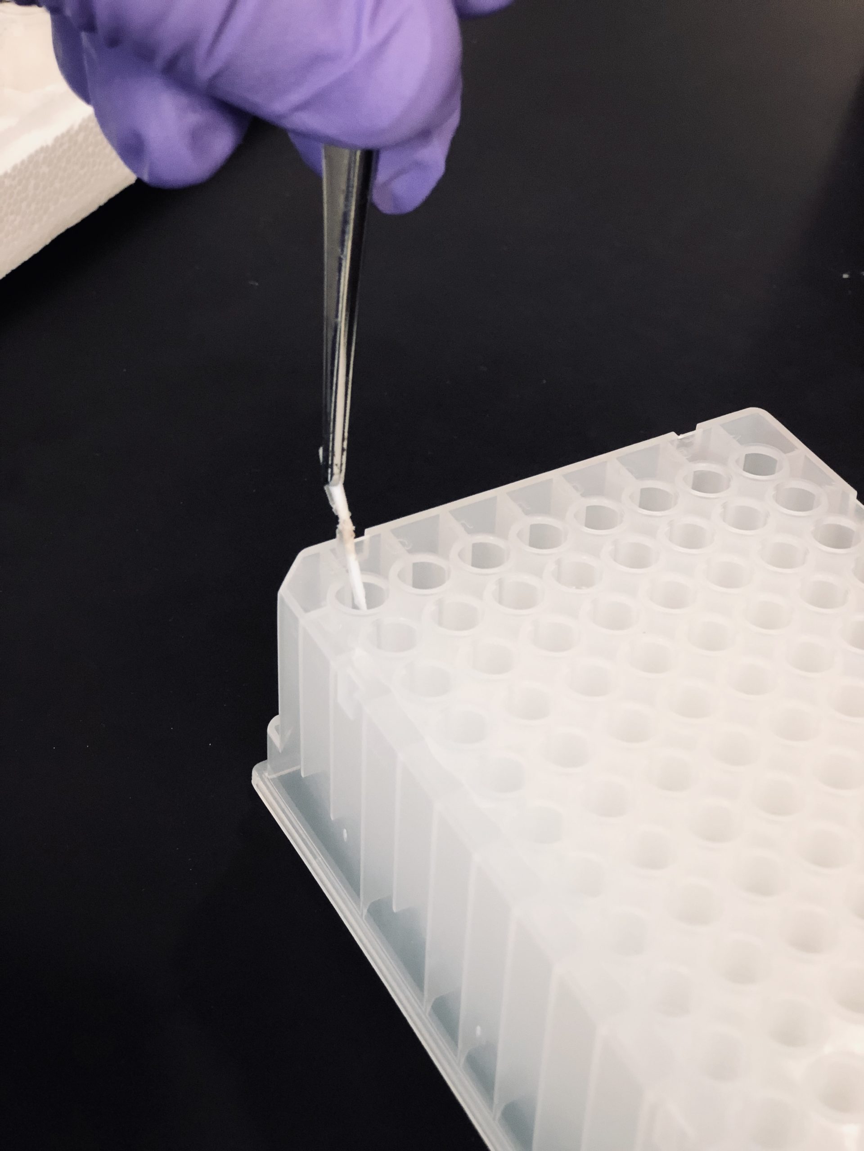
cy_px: 576
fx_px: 1897
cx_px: 432
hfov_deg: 25.7
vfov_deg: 33.8
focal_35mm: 57
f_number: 2.8
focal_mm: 6.6
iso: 100
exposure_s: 1/30
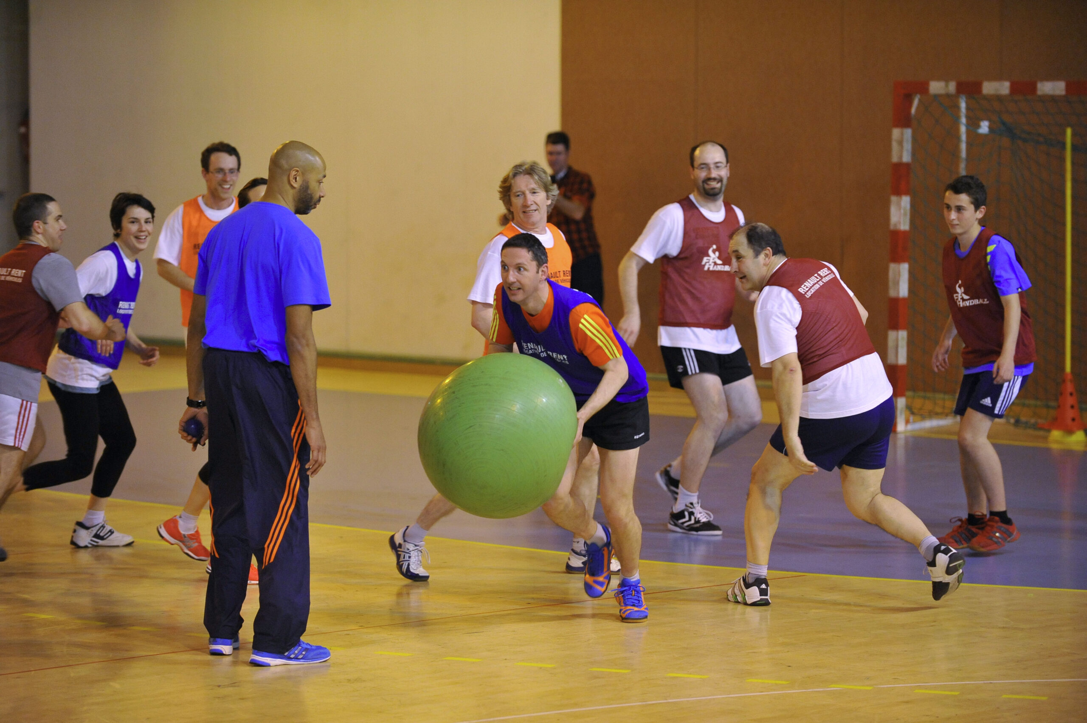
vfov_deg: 10.1
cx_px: 544
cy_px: 362
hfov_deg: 15.2
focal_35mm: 135
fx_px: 4073
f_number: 2.8
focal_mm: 135
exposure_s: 1/320
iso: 3200
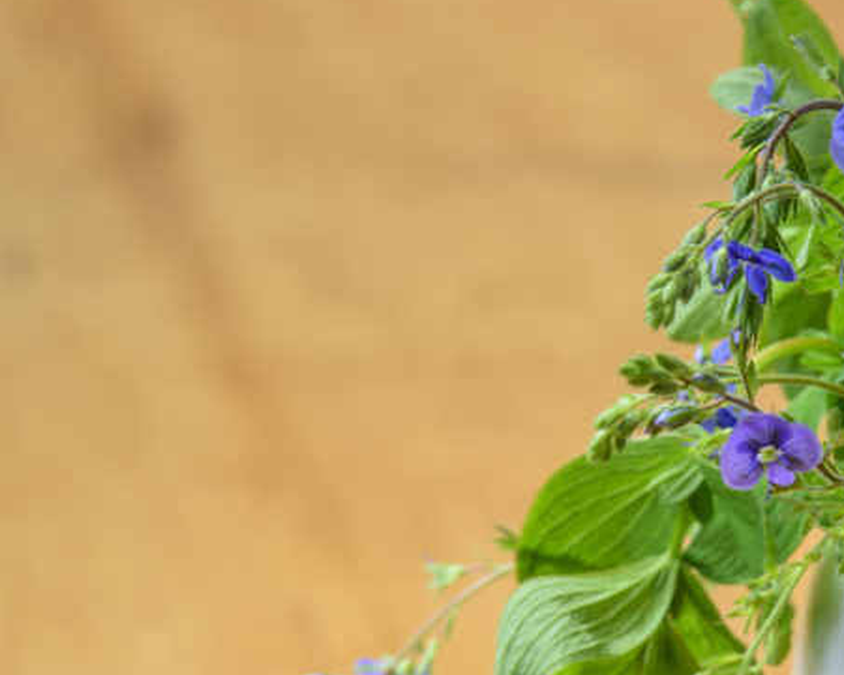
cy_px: 635
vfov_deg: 3.6
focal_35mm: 433
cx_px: 718
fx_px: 10816
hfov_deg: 4.5
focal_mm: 135
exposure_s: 1/20
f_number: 8
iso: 100
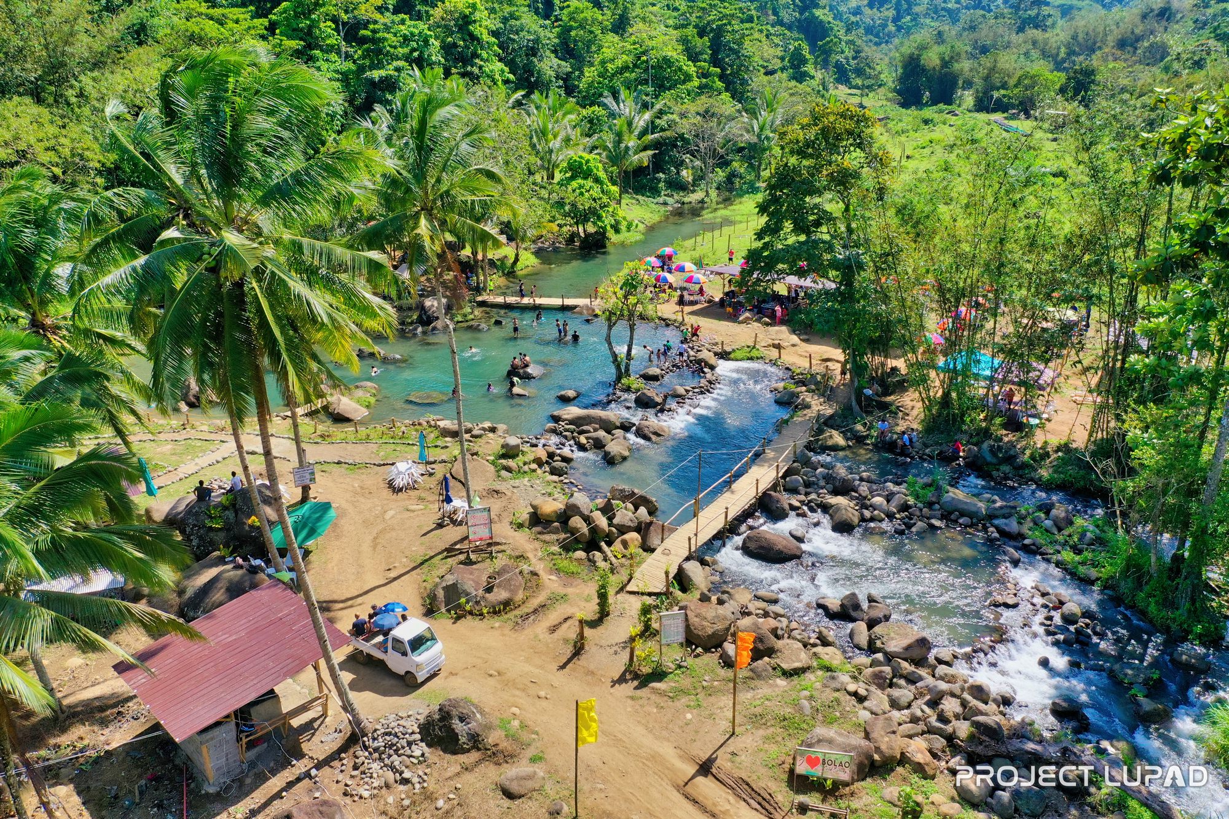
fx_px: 956
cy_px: 410
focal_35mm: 28
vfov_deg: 46.4
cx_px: 614
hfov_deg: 65.5
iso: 100
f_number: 5
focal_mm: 10.26
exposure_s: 1/320
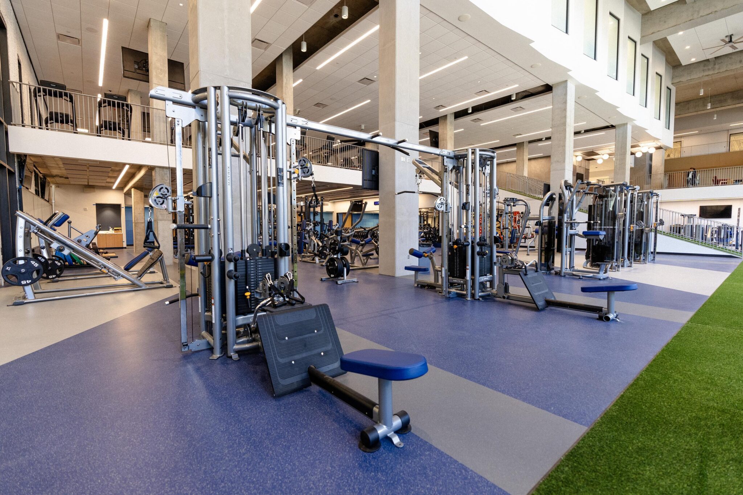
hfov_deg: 96.7
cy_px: 248
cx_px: 372
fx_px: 330
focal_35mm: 16
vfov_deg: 73.7
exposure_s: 1/125
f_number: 3.2
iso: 500
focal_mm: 16
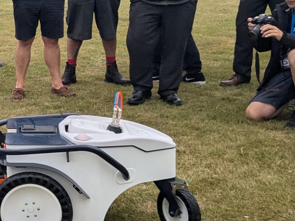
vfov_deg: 17.4
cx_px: -89
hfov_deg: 21.1
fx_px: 716
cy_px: 32
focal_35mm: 84
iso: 48
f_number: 1.73
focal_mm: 4.38
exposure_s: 1/3344
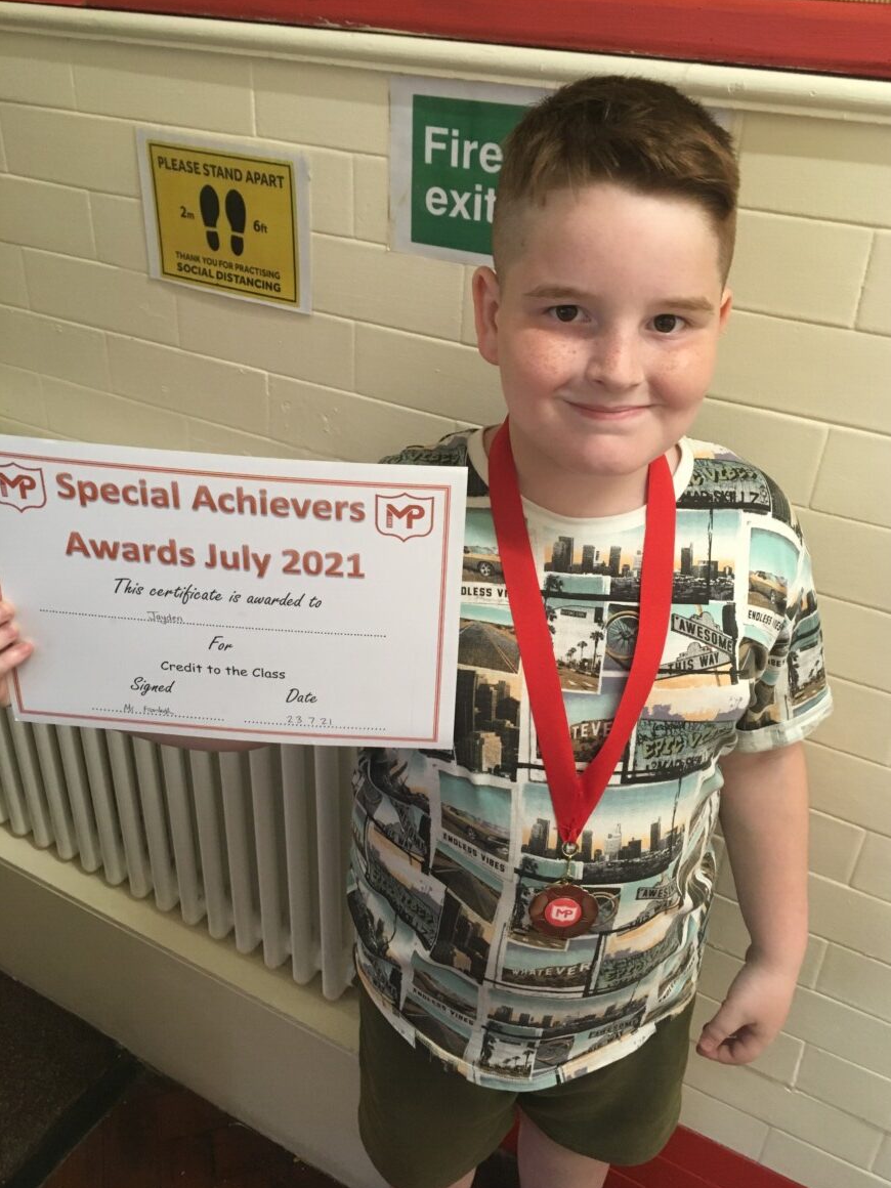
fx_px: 1030
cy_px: 579
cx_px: 459
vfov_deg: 60.0
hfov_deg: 46.8
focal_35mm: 30
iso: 160
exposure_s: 1/33
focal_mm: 4.15
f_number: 2.2
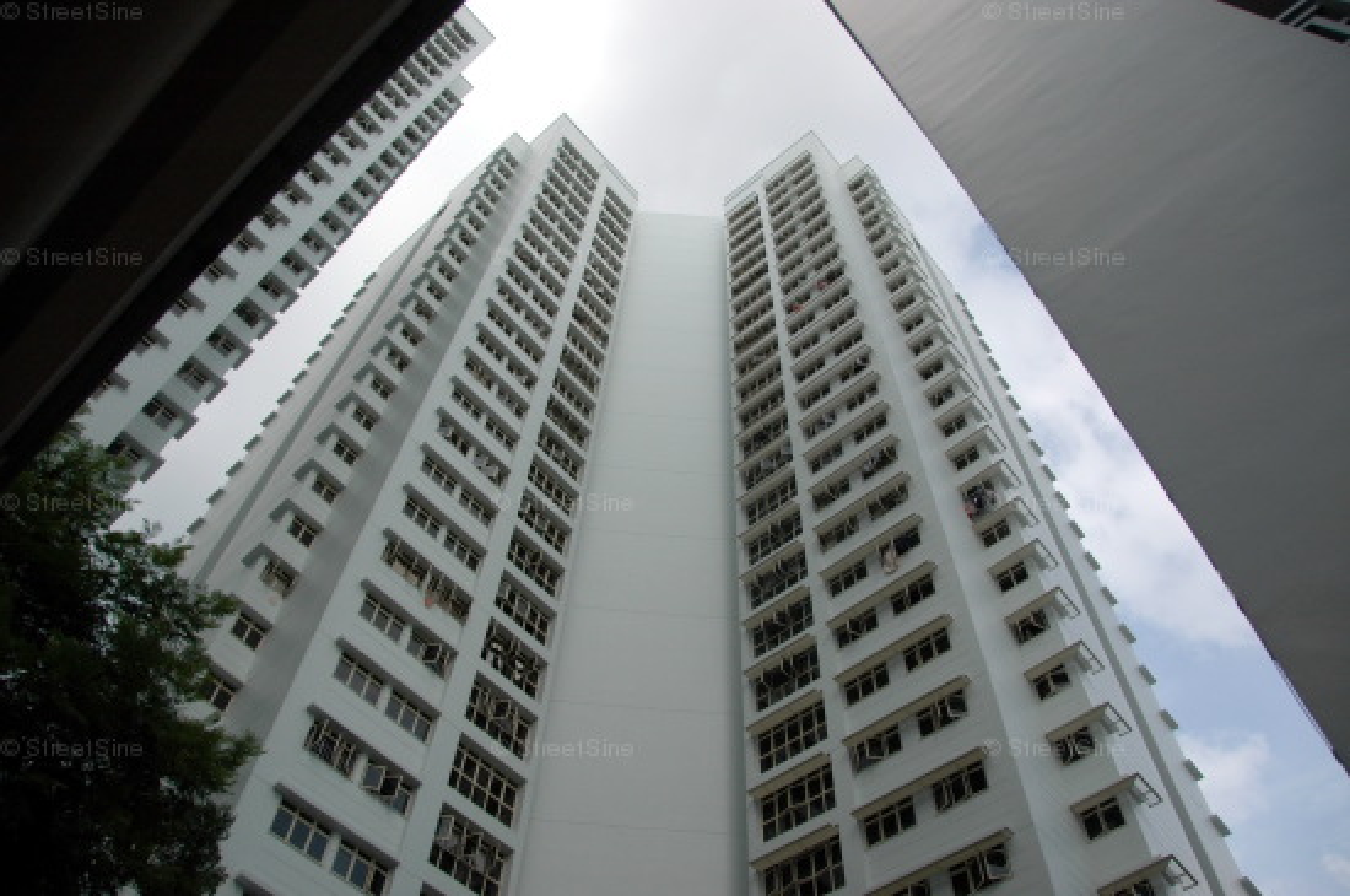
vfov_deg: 47.8
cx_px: 675
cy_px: 448
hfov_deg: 67.5
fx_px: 1011
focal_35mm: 27
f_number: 3.5
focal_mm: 18
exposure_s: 1/2500
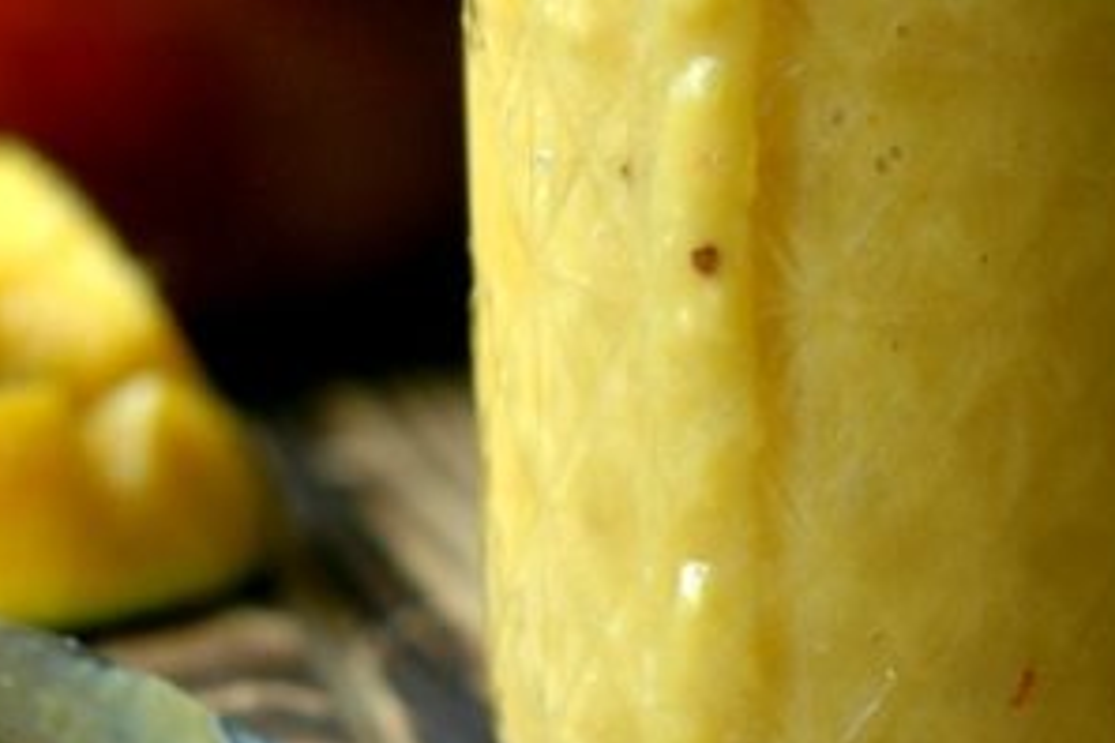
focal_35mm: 194
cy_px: 295
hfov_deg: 10.6
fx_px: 6008
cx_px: 267
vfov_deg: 7.1
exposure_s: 1/40
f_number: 3.5
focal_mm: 50
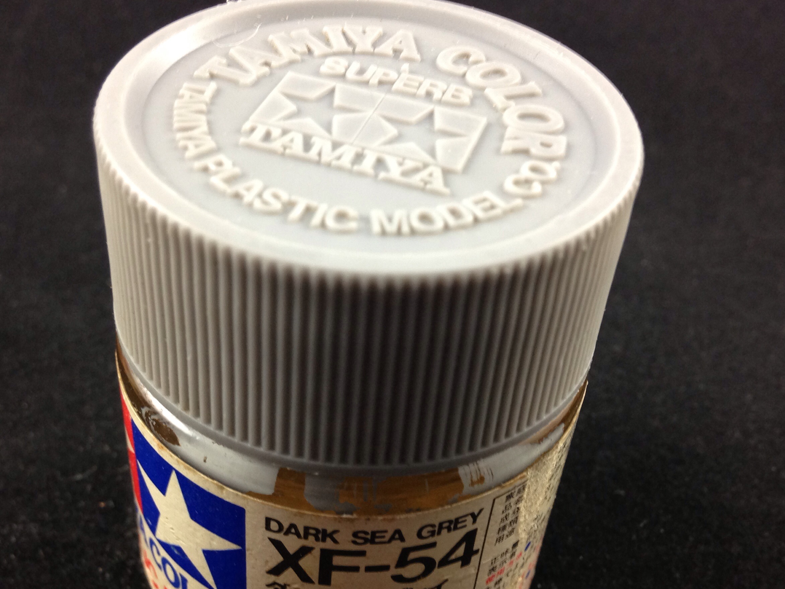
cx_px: 370
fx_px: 1043
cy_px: 378
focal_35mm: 46
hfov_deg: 41.2
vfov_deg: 31.3
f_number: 2.4
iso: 100
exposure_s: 1/20
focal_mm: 4.13
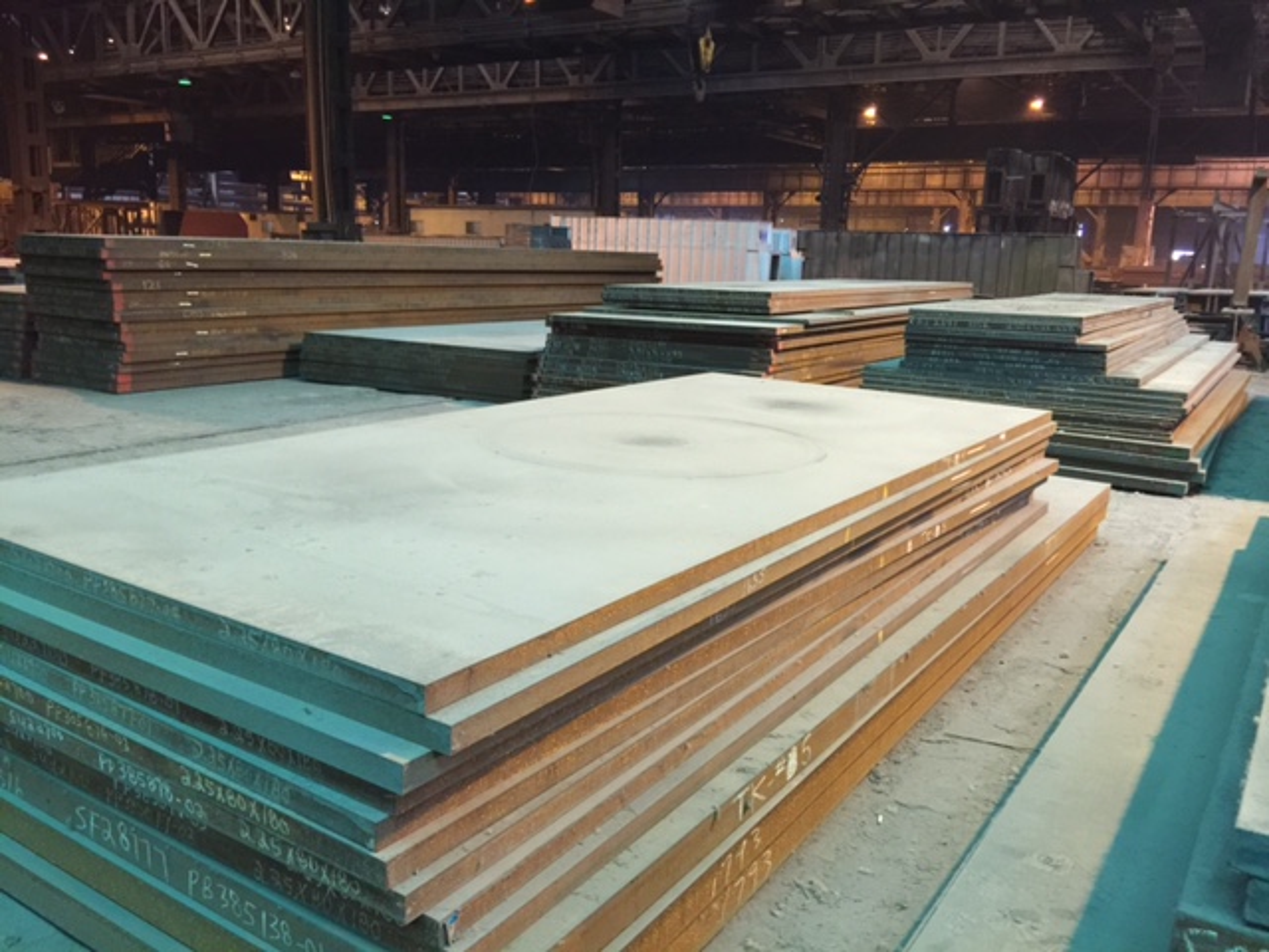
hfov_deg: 61.7
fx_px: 1063
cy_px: 476
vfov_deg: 48.2
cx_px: 634
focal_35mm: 29
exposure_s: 1/10
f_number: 2.2
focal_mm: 4.15
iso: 100
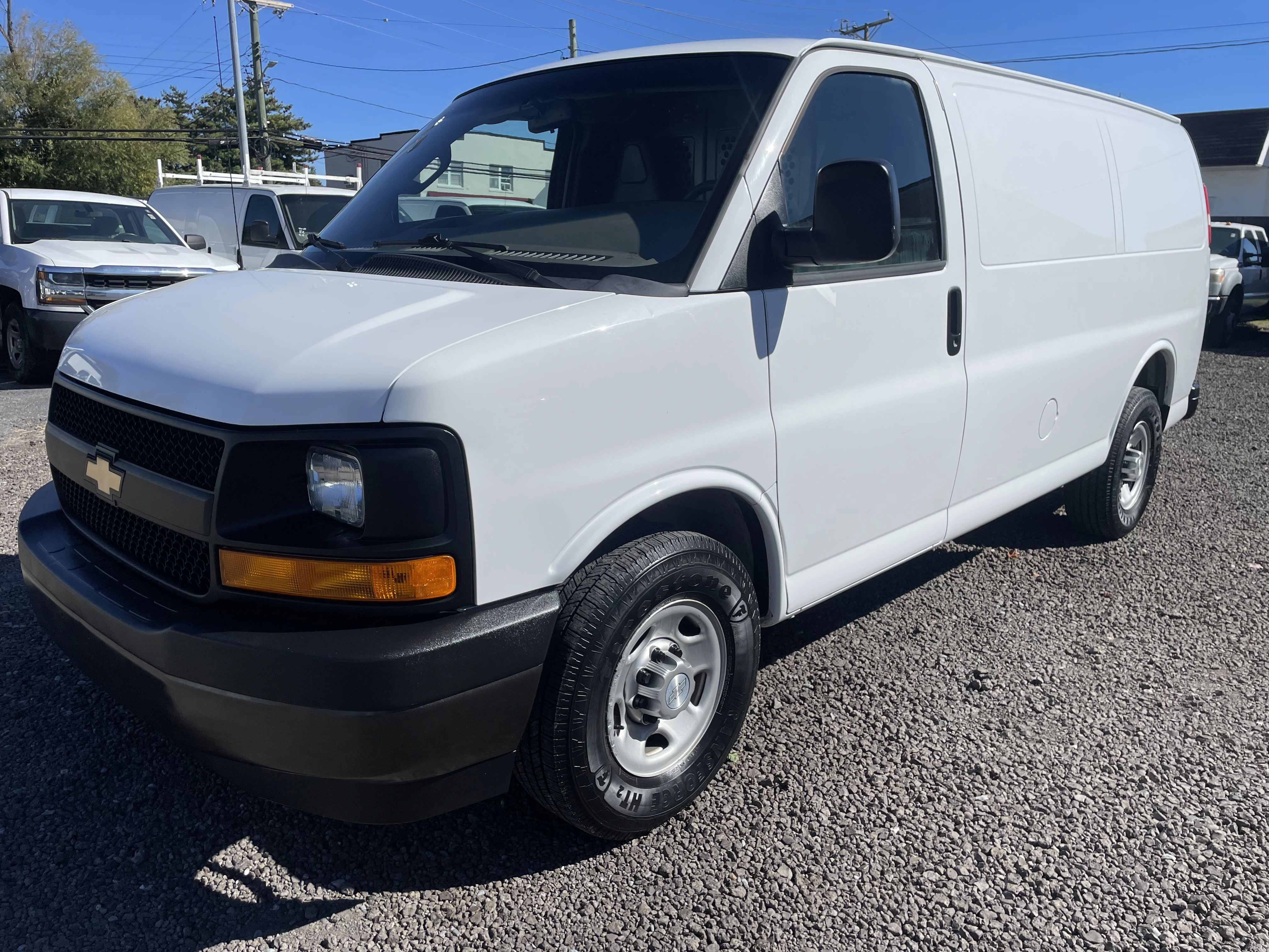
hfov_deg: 67.3
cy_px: 476
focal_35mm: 26
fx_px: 953
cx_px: 634
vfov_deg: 53.1
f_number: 1.6
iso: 32
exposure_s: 1/6897
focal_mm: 4.2
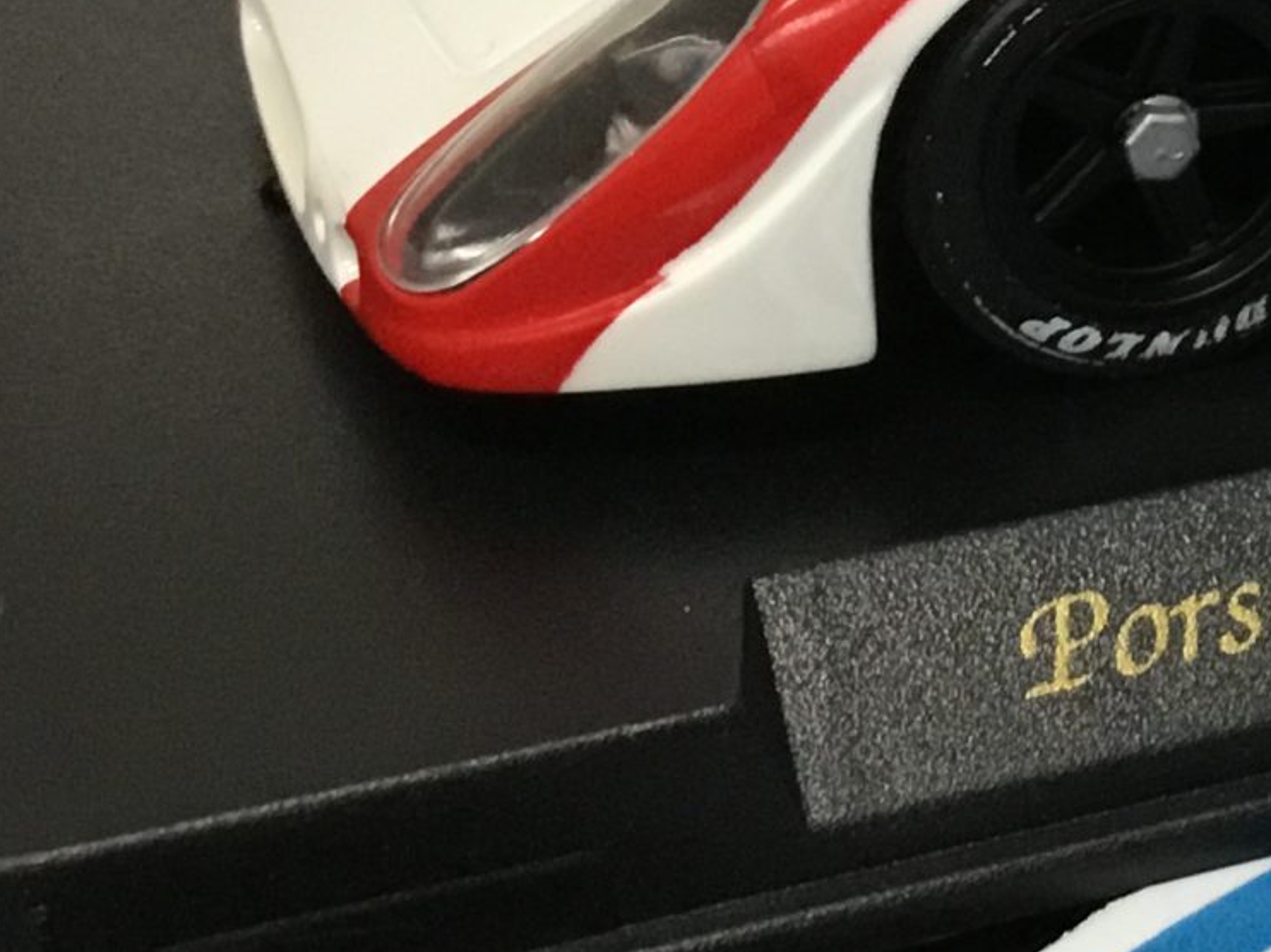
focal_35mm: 107
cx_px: 1773
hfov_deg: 17.0
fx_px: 3927
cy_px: 38
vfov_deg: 13.7
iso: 125
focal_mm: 3.3
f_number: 2.4
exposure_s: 1/30
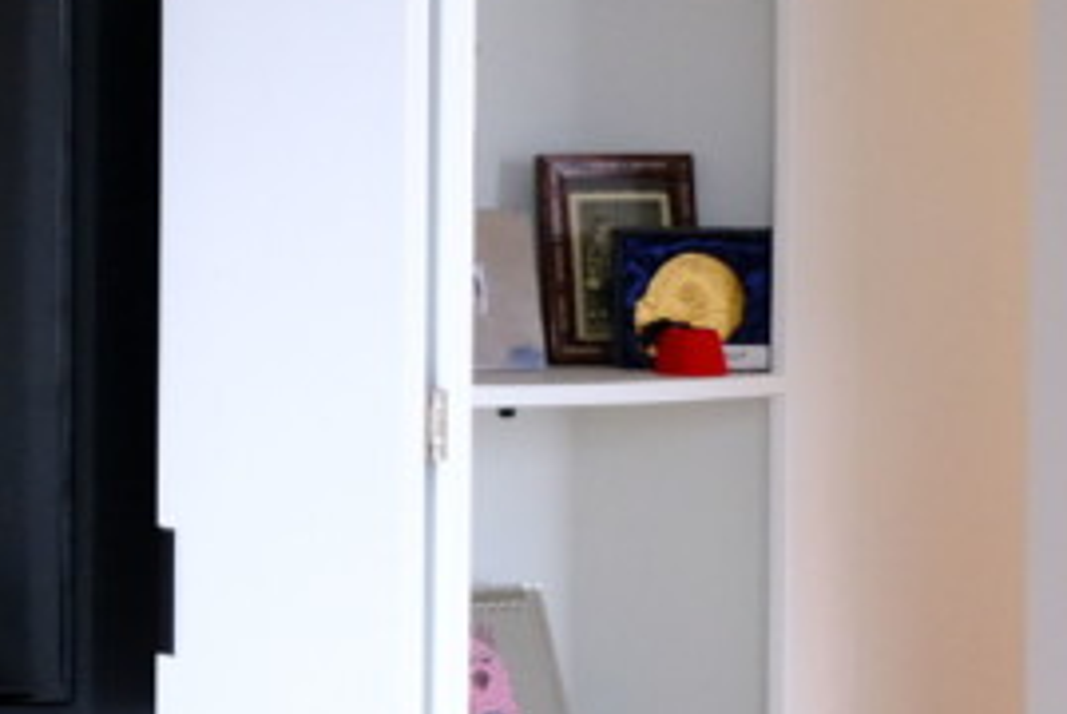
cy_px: 194
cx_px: -1277
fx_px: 4569
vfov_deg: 8.9
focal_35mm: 154
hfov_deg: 11.5
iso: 1000
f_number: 2.8
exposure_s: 1/60
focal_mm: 18
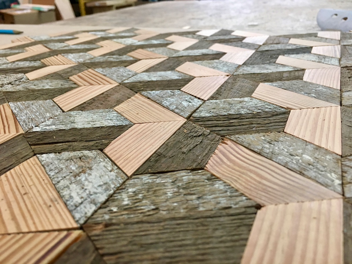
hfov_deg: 61.7
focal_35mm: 29
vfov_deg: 48.2
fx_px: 295
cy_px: 132
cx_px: 176
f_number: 2.2
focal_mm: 4.15
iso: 125
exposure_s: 1/30
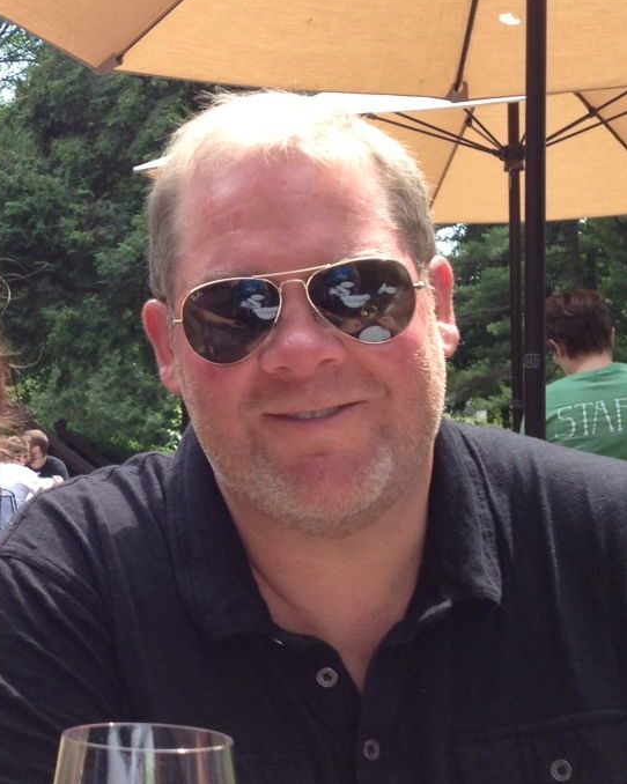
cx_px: 309
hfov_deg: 40.1
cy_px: 362
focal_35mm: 37
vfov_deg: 49.1
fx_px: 859
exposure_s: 1/351
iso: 50
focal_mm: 4.28
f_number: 2.4
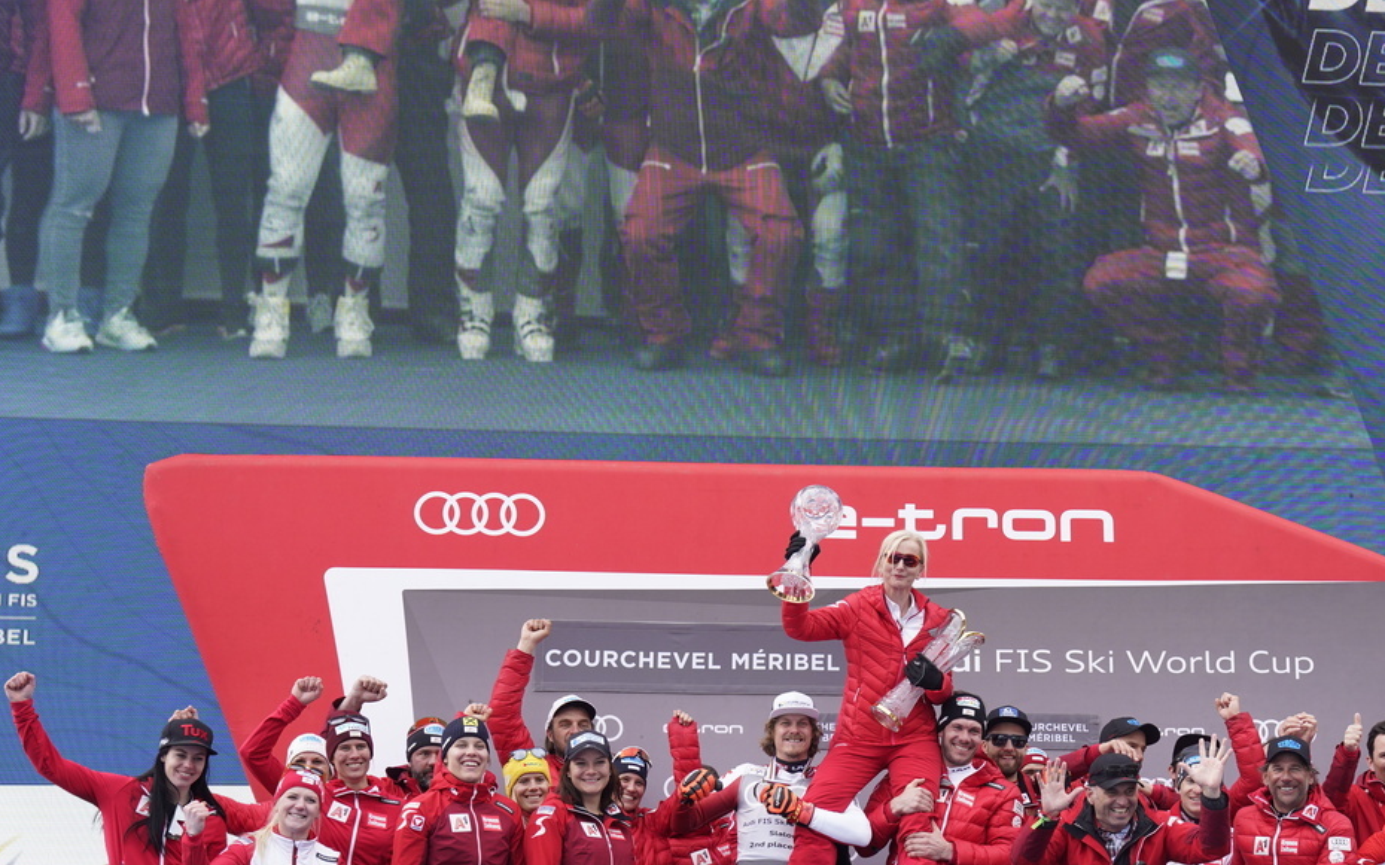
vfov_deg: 17.5
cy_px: 668
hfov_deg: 27.5
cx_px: 1005
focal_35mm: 74
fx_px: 2793
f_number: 4
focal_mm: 45
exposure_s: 1/1000
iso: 400
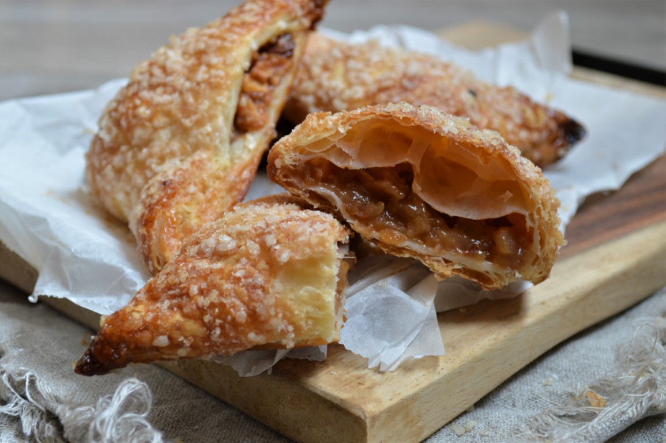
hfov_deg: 33.4
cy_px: 222
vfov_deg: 22.6
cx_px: 333
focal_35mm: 60
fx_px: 1109
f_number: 6.3
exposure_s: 1/4
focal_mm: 40
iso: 100
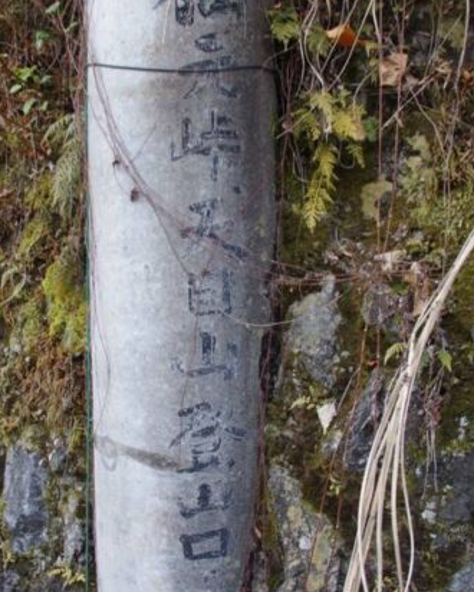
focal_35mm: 41
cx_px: 213
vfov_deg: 44.7
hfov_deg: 36.5
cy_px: 254
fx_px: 718
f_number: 3.5
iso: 200
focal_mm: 20
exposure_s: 1/50
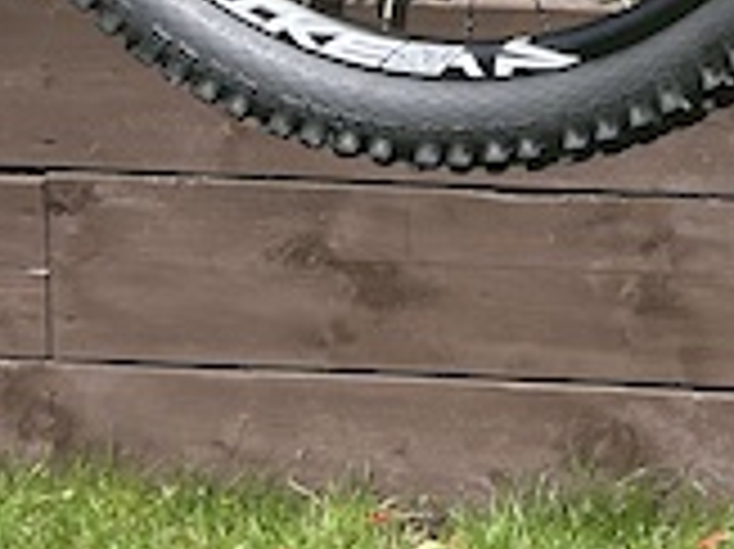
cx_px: 1554
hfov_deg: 13.0
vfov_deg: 10.9
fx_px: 2712
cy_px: -405
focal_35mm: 128
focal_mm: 5.7
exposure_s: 1/2252
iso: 50
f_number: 1.5
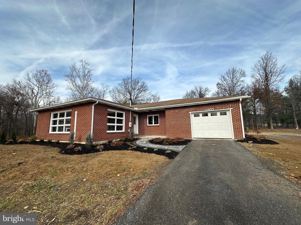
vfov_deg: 85.7
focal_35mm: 14
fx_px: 122
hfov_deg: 102.1
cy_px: 112
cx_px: 150
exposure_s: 1/988
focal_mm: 2.22
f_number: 2.2
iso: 40
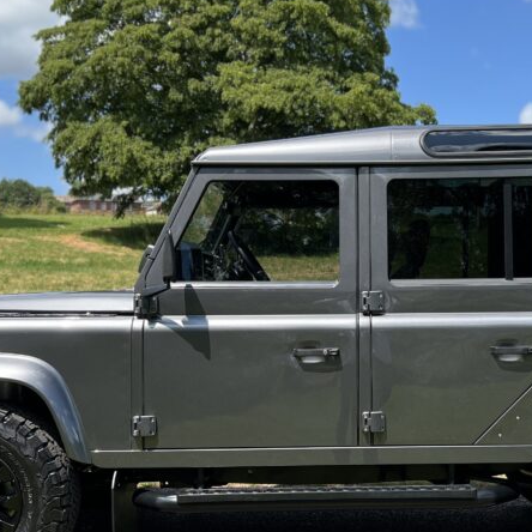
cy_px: 291
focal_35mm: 53
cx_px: 353
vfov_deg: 32.2
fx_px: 922
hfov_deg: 31.9
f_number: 1.5
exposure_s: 1/2165
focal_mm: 5.7
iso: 50
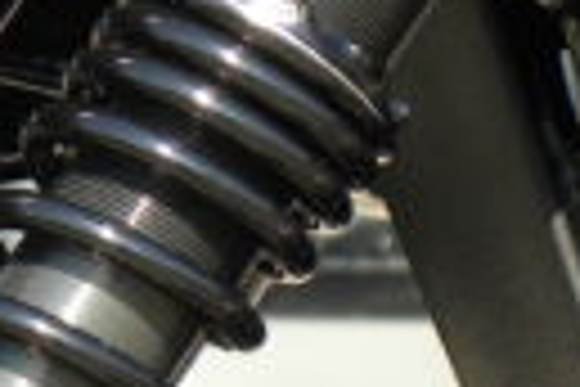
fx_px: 9505
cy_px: 662
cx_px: -225
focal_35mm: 590
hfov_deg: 3.5
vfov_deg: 2.3
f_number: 4
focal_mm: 16.9
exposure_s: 1/280
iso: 90
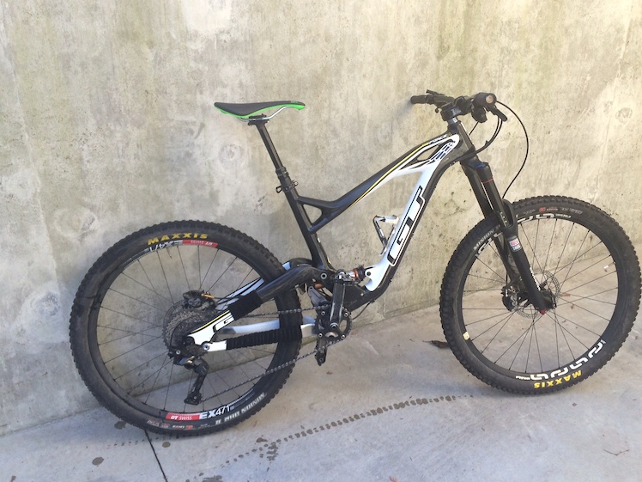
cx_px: 338
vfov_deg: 45.4
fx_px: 575
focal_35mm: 31
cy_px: 240
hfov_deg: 58.3
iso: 64
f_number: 2.2
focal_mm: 4.15
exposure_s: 1/120
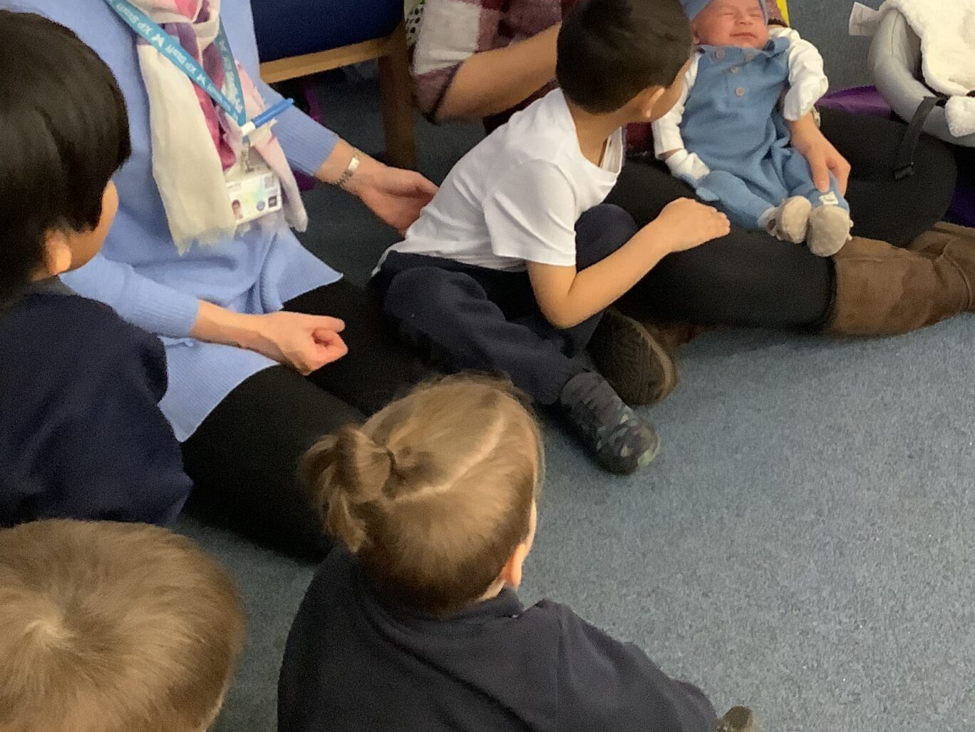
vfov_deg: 25.2
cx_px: 536
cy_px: 288
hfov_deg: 33.2
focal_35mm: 58
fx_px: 1634
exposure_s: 1/33
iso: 400
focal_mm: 3.3
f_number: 2.4
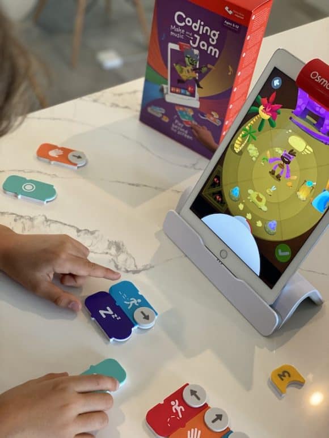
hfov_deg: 28.0
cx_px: 164
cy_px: 219
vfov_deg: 36.8
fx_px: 659
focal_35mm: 52
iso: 160
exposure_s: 1/60
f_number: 2
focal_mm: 6
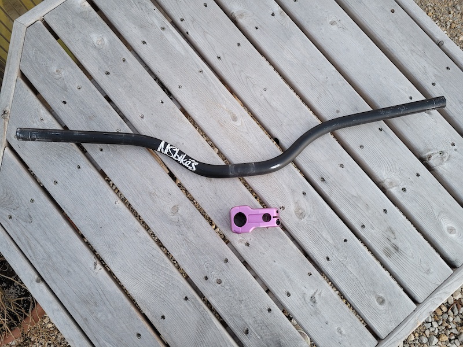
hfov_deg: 67.3
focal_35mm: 26
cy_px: 174
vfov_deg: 53.1
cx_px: 232
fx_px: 348
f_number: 1.8
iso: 250
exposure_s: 1/120
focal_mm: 5.4
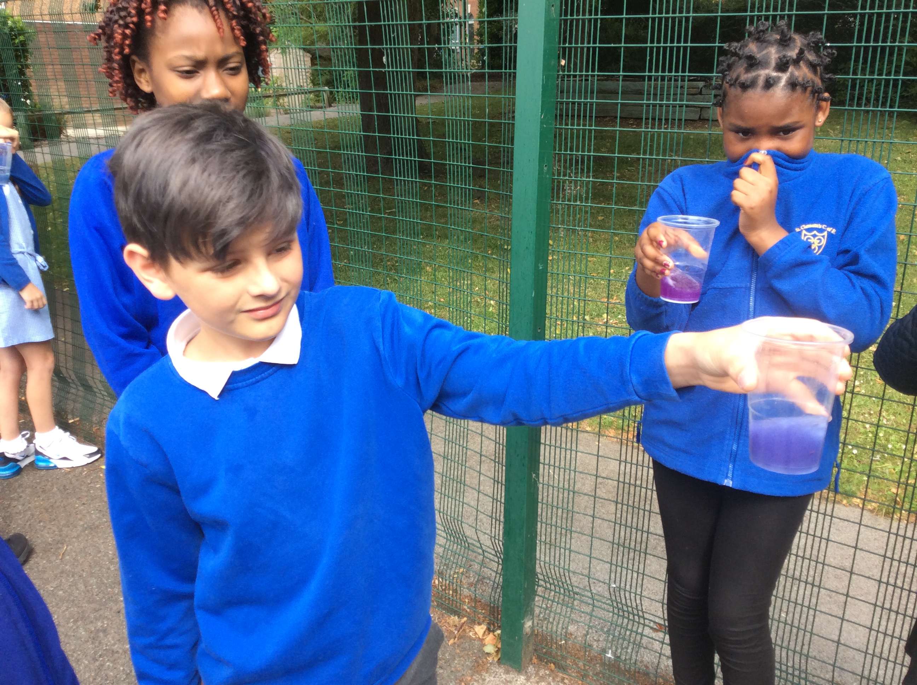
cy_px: 342
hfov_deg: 56.9
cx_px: 458
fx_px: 846
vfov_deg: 44.1
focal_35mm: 32
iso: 32
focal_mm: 3.3
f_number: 2.4
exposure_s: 1/246
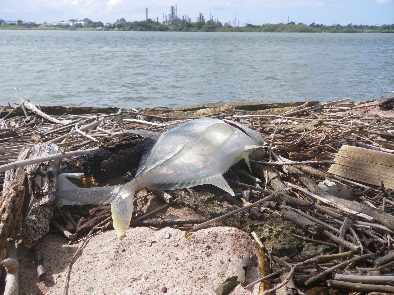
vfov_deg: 40.7
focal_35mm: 35
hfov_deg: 52.6
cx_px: 197
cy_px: 148
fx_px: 398
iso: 64
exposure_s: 1/640
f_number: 3.8
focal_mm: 6.2
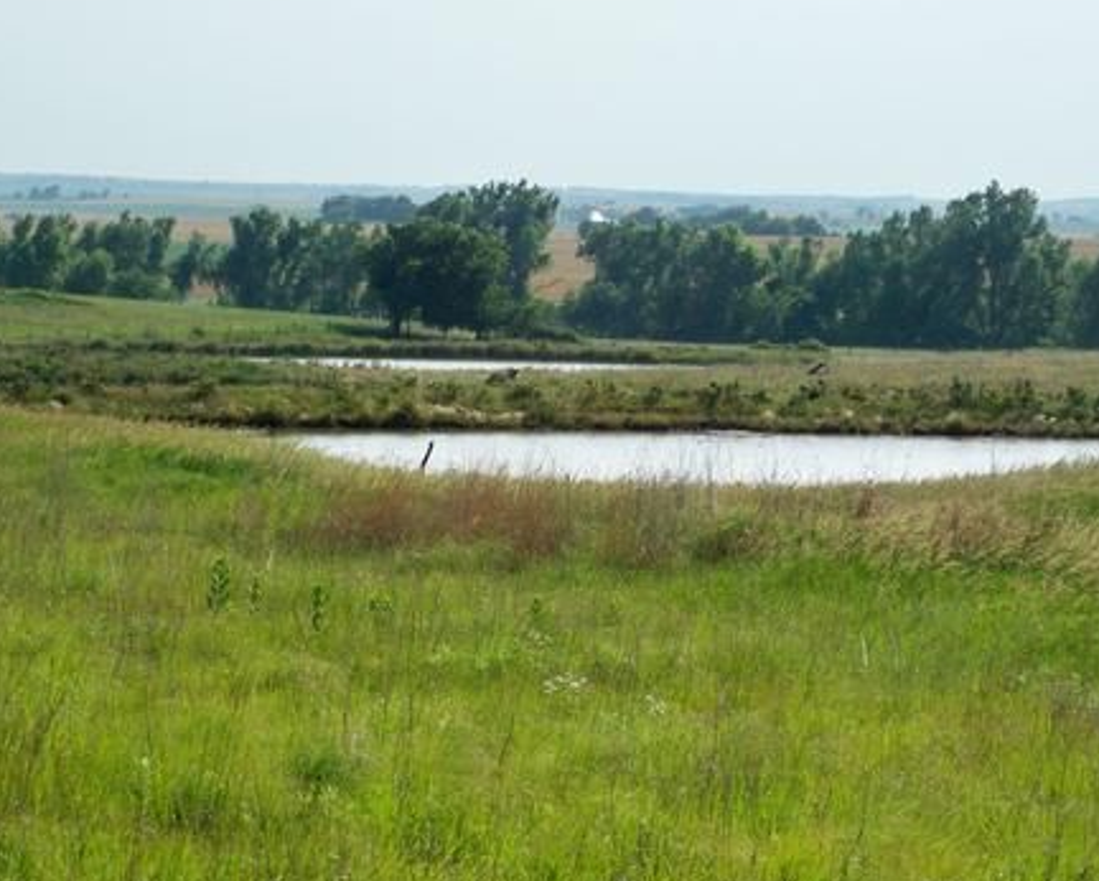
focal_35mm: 158
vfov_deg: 9.8
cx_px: 547
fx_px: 5141
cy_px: 433
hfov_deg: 12.2
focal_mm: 18.8
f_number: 5.7
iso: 64
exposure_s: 1/400
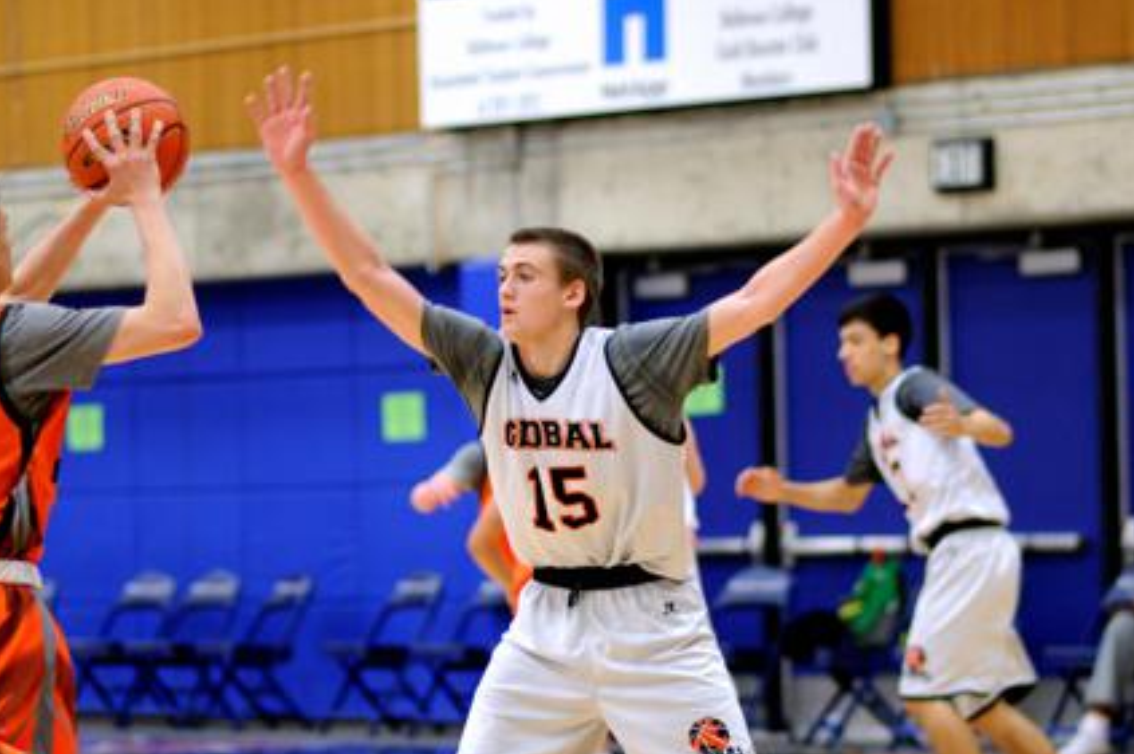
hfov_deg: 12.4
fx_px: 5212
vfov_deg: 8.3
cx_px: 571
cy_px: 479
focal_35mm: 166
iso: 640
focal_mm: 85
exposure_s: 1/320
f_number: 1.8
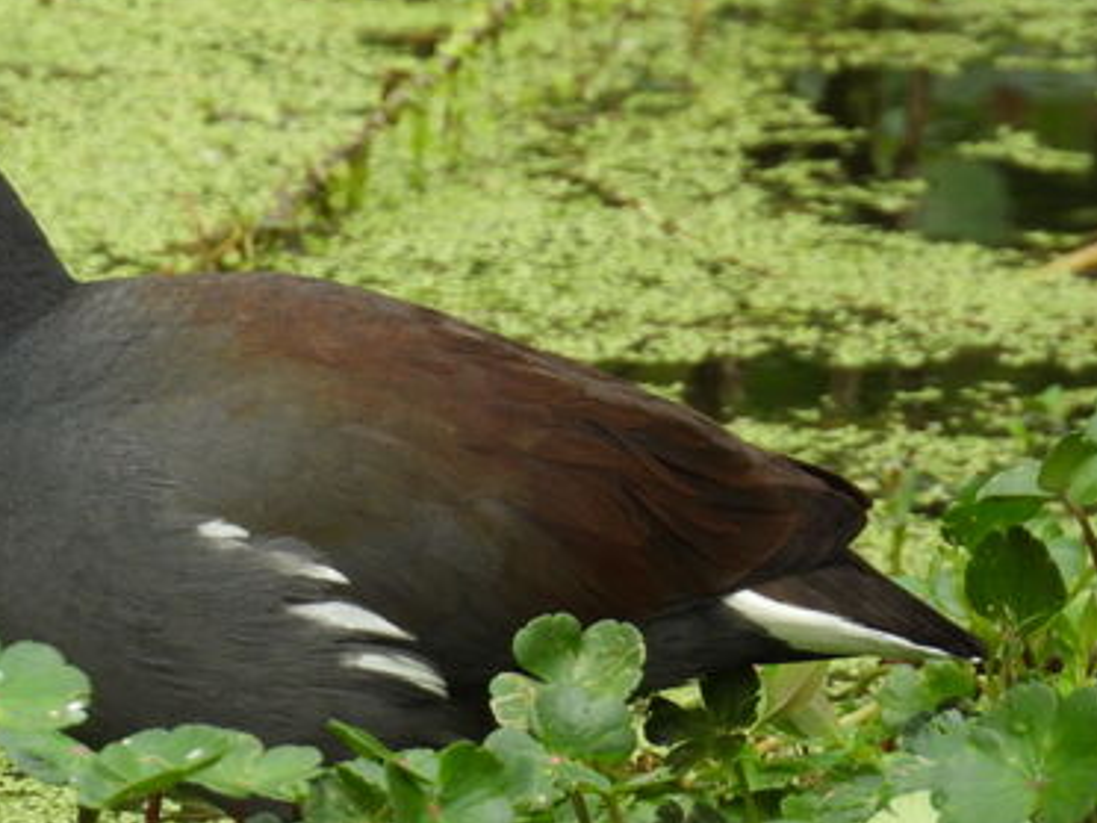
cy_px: 263
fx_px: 65473
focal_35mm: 2066
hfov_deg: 1.0
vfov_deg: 0.7
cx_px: 174
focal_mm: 214
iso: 220
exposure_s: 1/250
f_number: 6.3
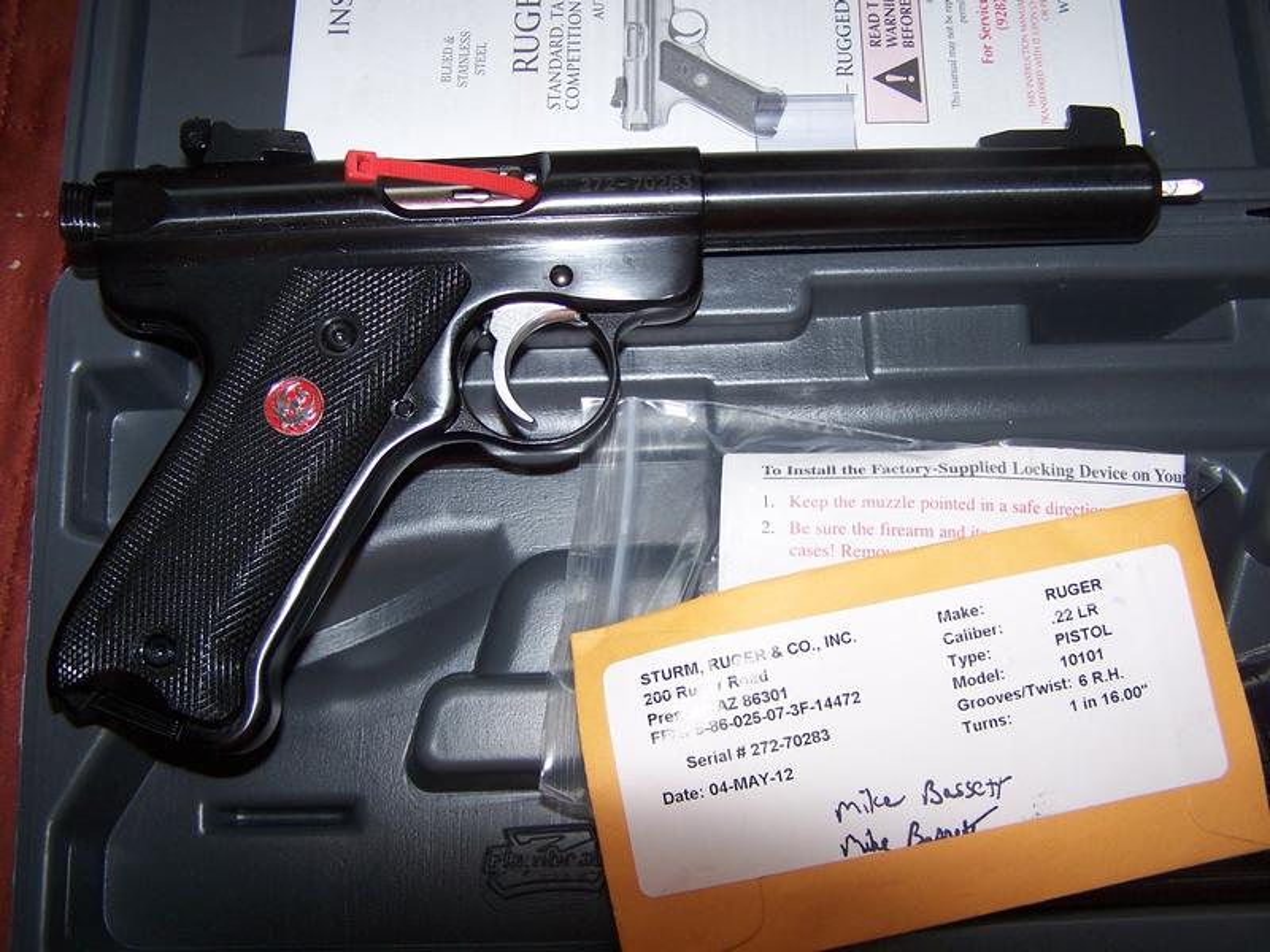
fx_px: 1394
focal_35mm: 38
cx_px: 635
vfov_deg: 37.7
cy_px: 476
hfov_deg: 49.0
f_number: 2.8
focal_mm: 6.3
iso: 80
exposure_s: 1/60
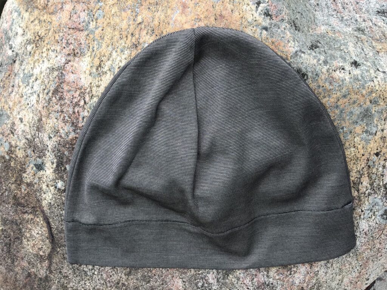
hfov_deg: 58.4
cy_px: 145
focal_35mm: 31
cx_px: 194
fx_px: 347
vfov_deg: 45.4
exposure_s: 1/100
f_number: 2.4
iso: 32
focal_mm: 3.3
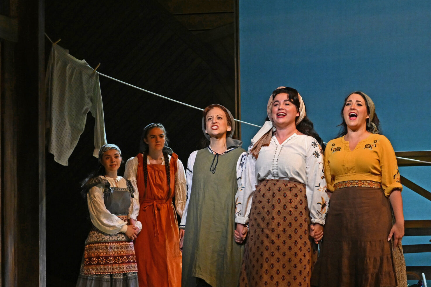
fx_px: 1640
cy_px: 179
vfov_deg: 10.0
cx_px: 259
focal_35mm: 137
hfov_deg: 15.0
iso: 1600
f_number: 4.5
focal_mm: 66
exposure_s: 1/250
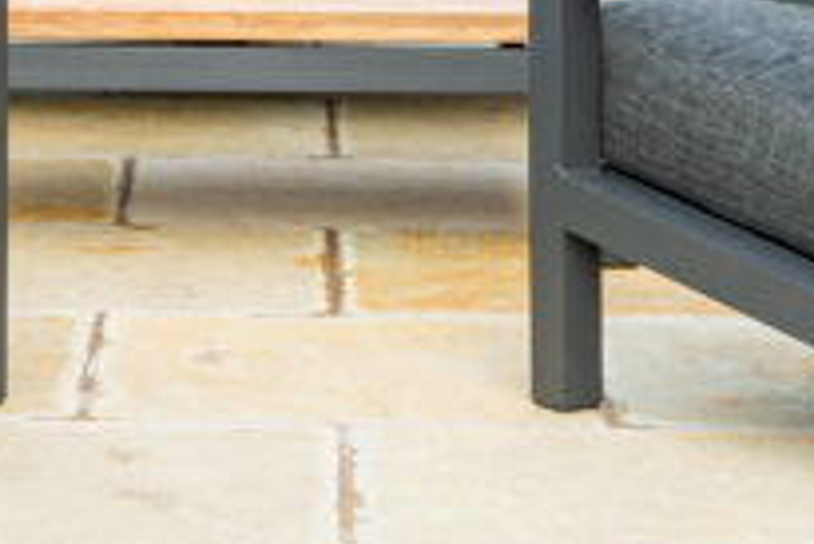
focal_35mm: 190
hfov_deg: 10.8
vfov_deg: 7.1
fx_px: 4299
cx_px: 167
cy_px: -423
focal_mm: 38
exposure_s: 1/80
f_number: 9
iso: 160
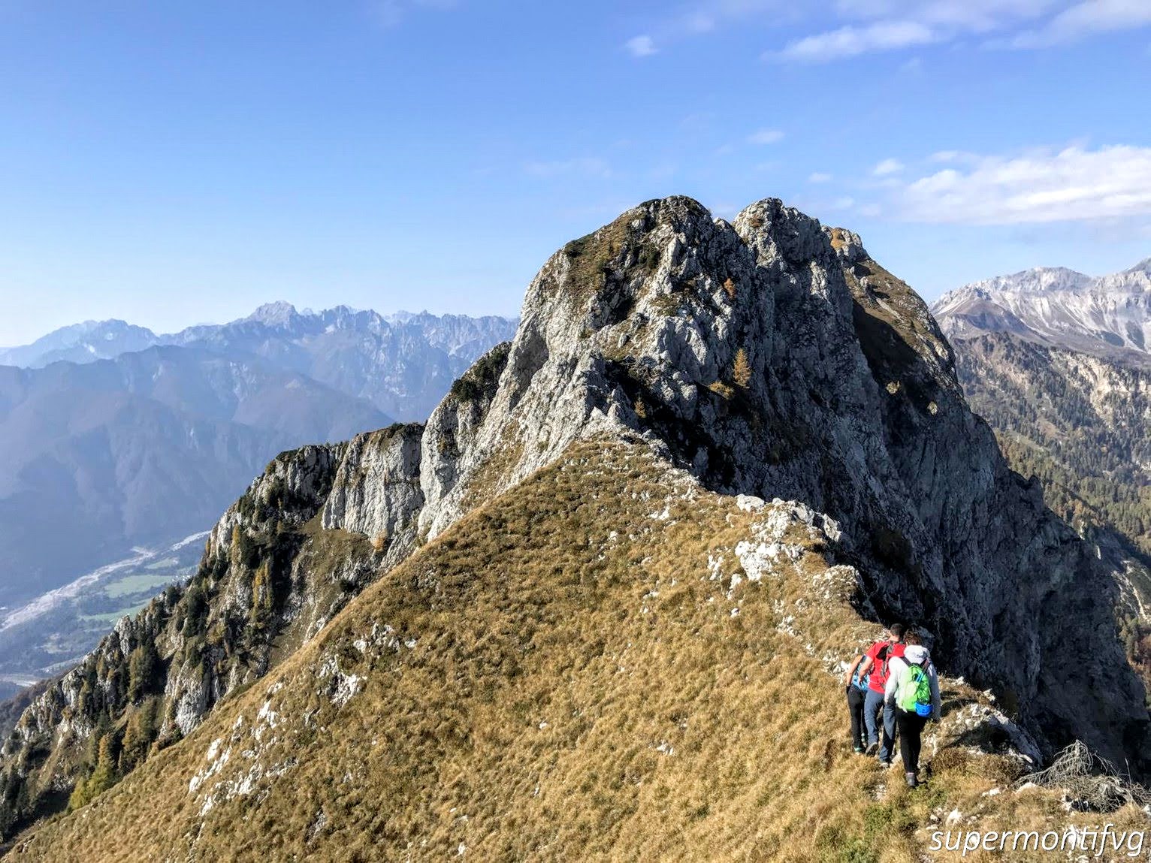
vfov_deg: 49.7
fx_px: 931
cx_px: 576
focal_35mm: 28
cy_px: 432
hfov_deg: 63.4
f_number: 1.8
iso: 20
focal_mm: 3.99
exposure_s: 1/1916
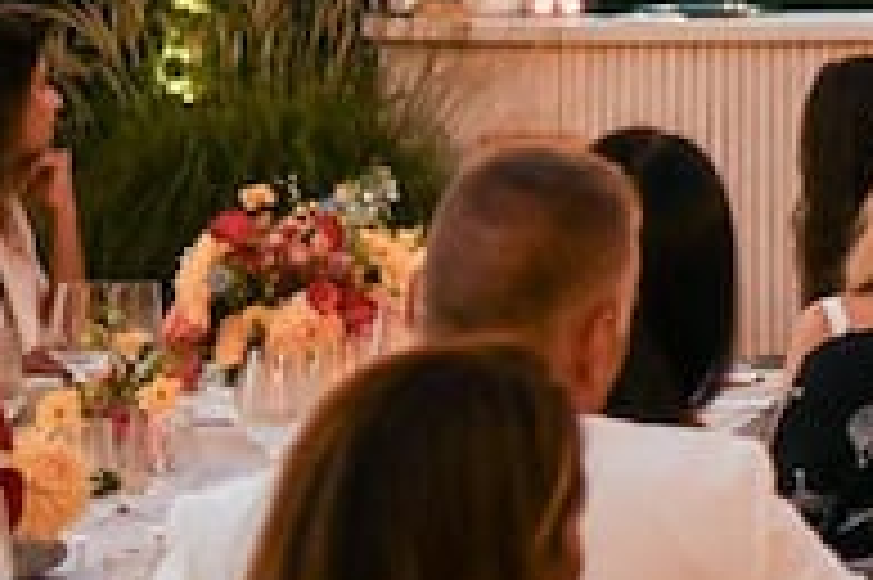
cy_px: -508
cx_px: 1580
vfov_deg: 5.0
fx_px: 6590
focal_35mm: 272
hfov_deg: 7.4
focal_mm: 44
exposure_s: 1/50
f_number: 2.8
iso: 2500
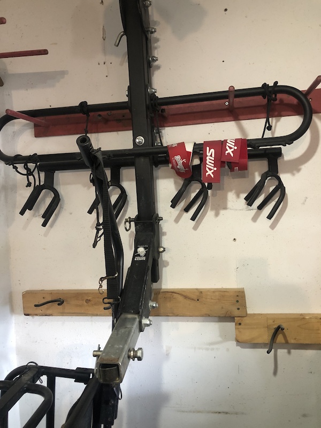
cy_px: 214
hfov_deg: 49.7
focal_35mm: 28
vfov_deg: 63.4
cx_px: 160
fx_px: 346
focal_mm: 3.99
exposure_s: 1/15
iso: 80
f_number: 1.8
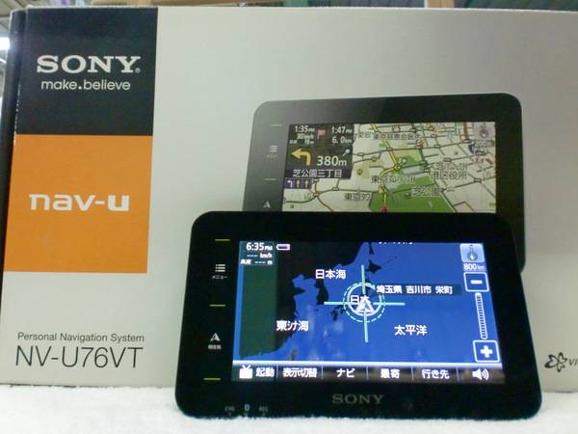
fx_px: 584
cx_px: 289
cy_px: 217
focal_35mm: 35
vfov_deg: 40.7
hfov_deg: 52.6
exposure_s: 1/60
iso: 640
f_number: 3.1
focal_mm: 6.3
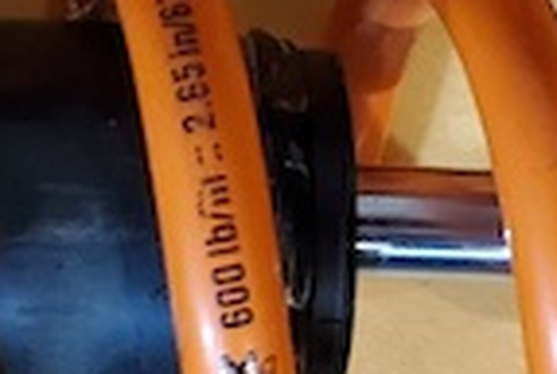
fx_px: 2341
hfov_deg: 13.5
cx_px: 117
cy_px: -242
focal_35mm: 151
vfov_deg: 8.8
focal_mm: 4.3
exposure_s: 1/40
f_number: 1.5
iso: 640
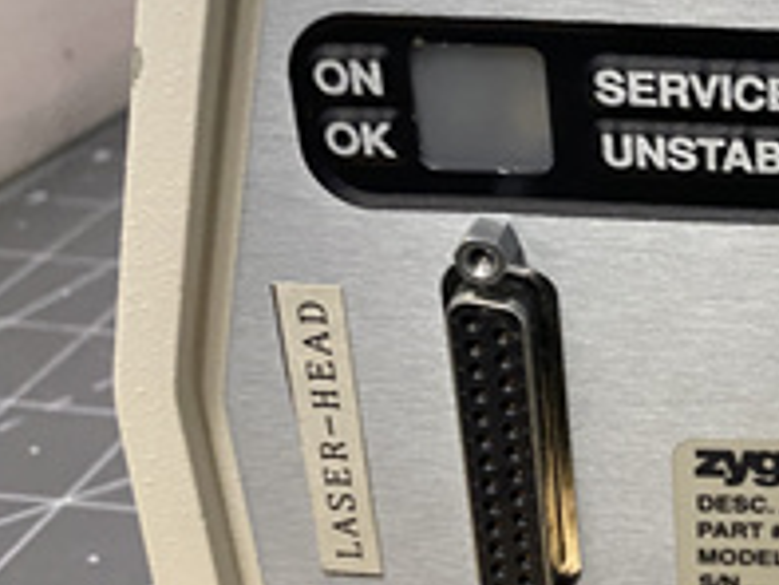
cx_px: 913
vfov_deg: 22.3
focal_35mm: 66
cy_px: 346
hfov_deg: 26.4
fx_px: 1486
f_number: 1.8
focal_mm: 4.25
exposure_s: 1/60
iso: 250
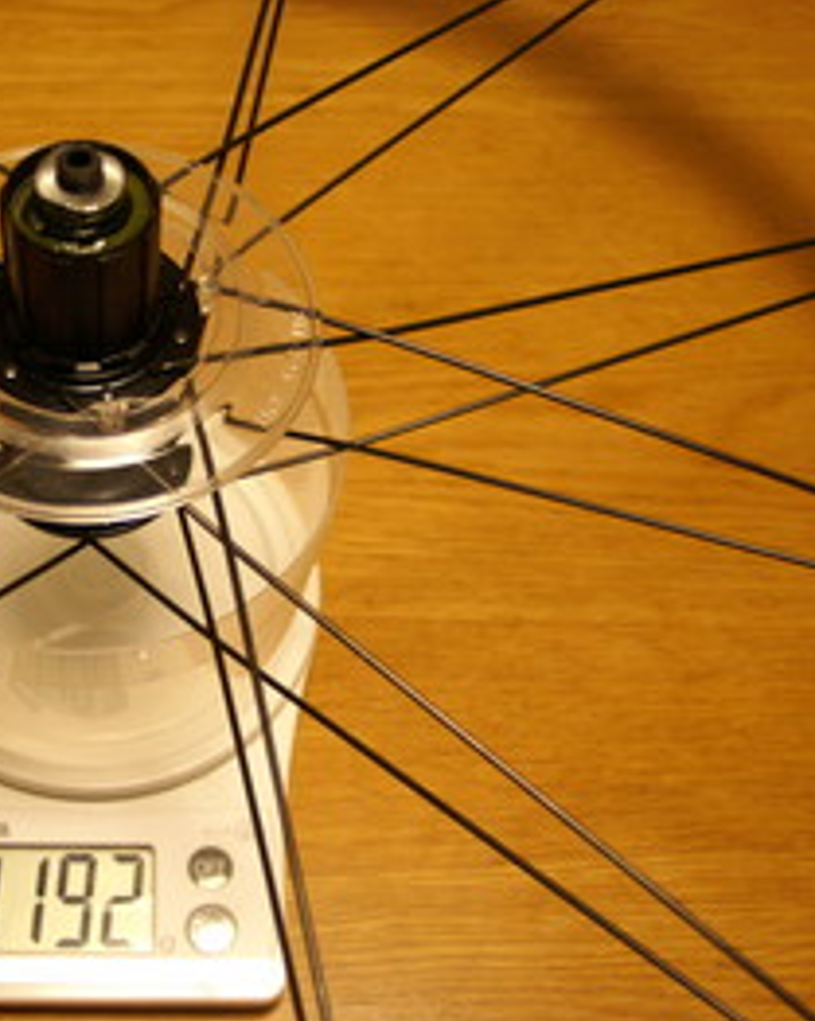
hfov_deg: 25.7
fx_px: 1752
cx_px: 164
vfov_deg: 32.5
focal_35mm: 58
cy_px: 579
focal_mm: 24
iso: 800
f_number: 4
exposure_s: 1/80
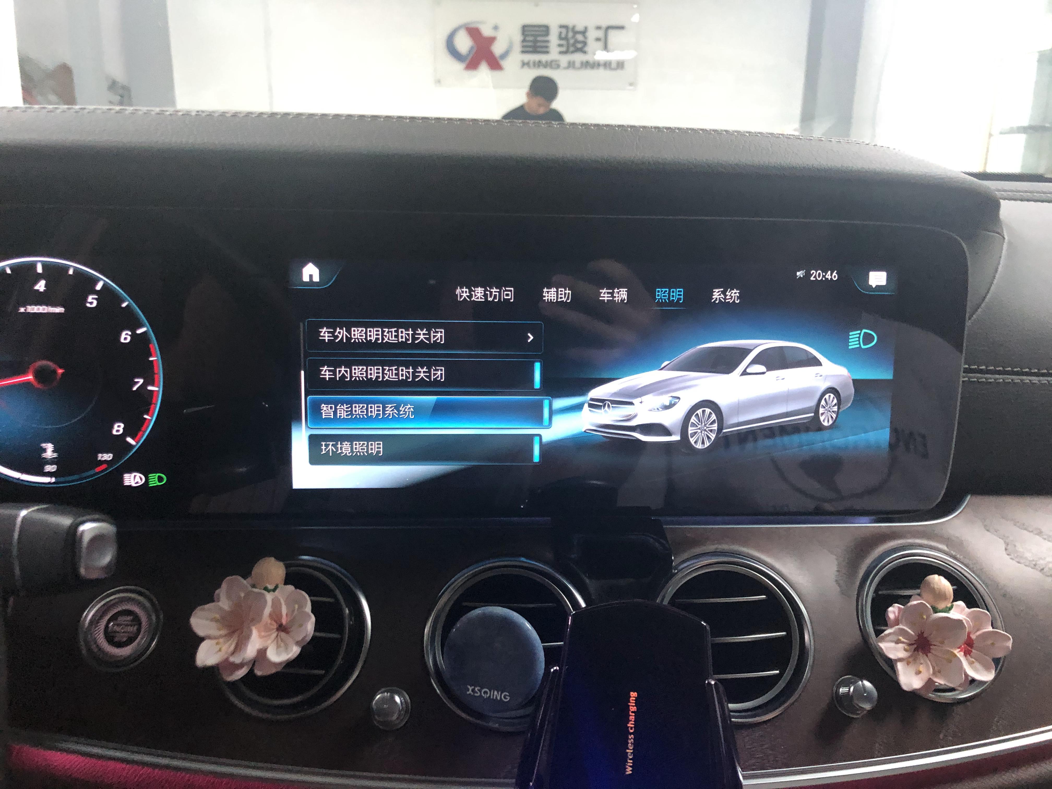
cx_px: 526
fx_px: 851
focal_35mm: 28
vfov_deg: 49.7
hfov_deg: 63.4
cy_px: 394
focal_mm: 4
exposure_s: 1/11
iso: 100
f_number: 1.8
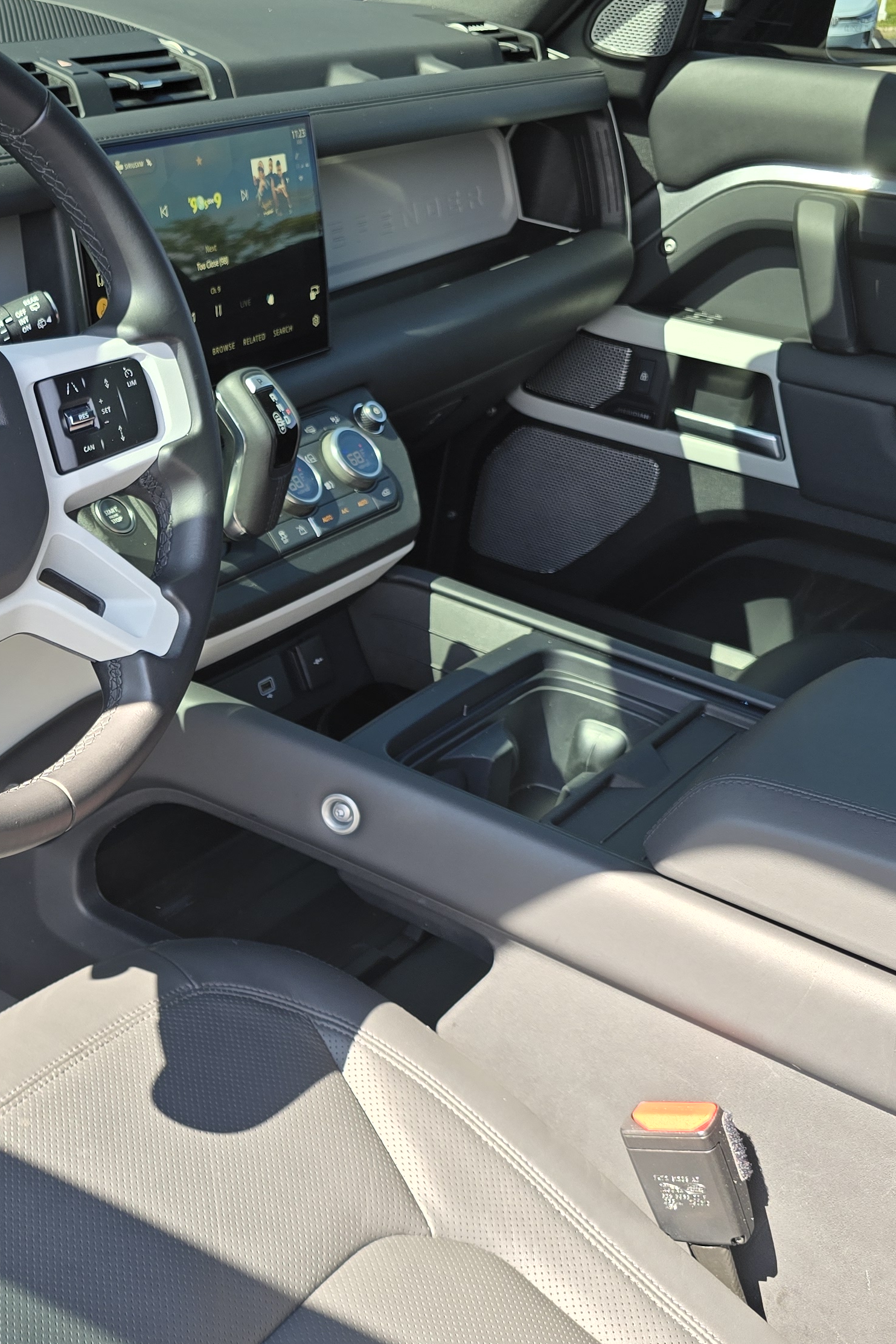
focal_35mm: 43
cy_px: 799
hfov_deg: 29.3
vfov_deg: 45.2
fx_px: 1605
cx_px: 21
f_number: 1.7
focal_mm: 6.3
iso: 32
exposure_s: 1/180
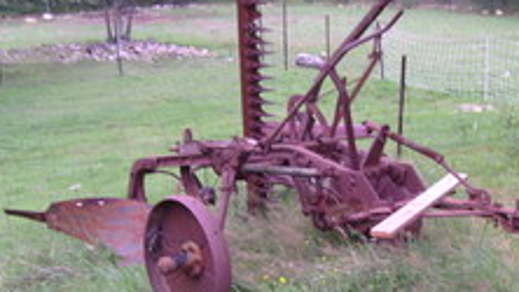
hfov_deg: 35.4
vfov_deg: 20.2
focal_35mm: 59
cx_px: 295
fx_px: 812
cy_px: 231
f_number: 2.8
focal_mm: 5.8
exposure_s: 1/15
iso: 80
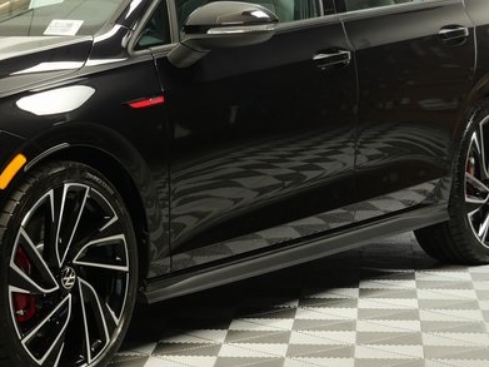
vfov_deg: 11.3
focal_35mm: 131
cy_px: 188
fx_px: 1850
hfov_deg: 14.9
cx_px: 31
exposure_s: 1/250
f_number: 4.5
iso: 250
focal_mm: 25
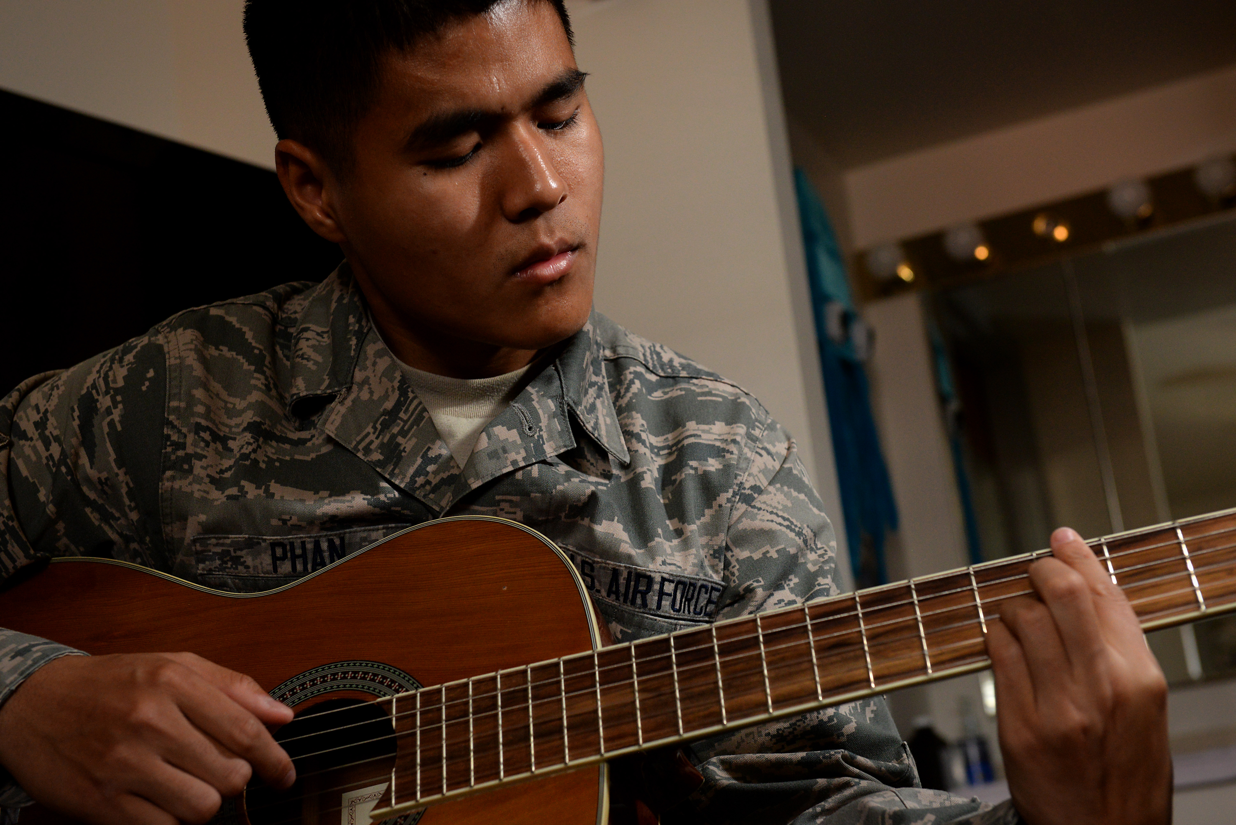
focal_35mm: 60
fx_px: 2061
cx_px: 618
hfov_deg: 33.4
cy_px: 412
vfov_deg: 22.6
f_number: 6.3
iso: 2000
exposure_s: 1/20
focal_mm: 60
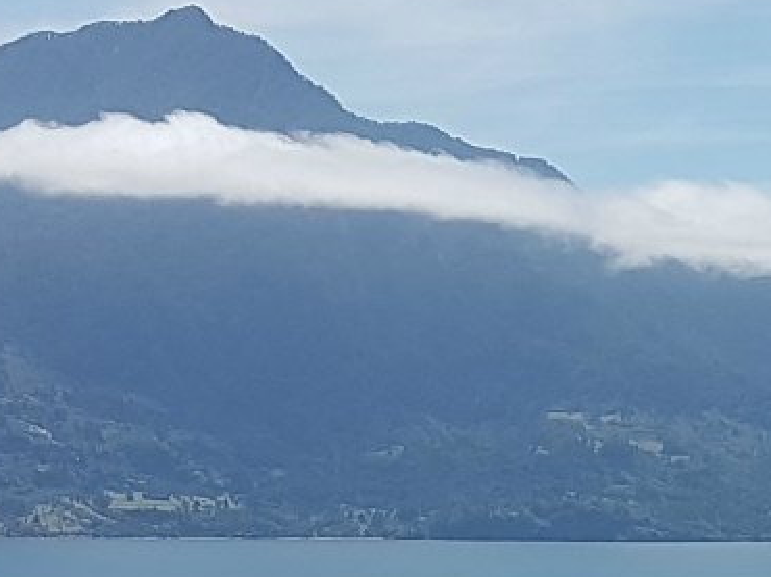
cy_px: 639
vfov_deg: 10.2
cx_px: 1071
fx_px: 3205
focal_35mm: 144
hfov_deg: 13.1
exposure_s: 1/2976
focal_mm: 4.2
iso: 40
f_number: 1.7
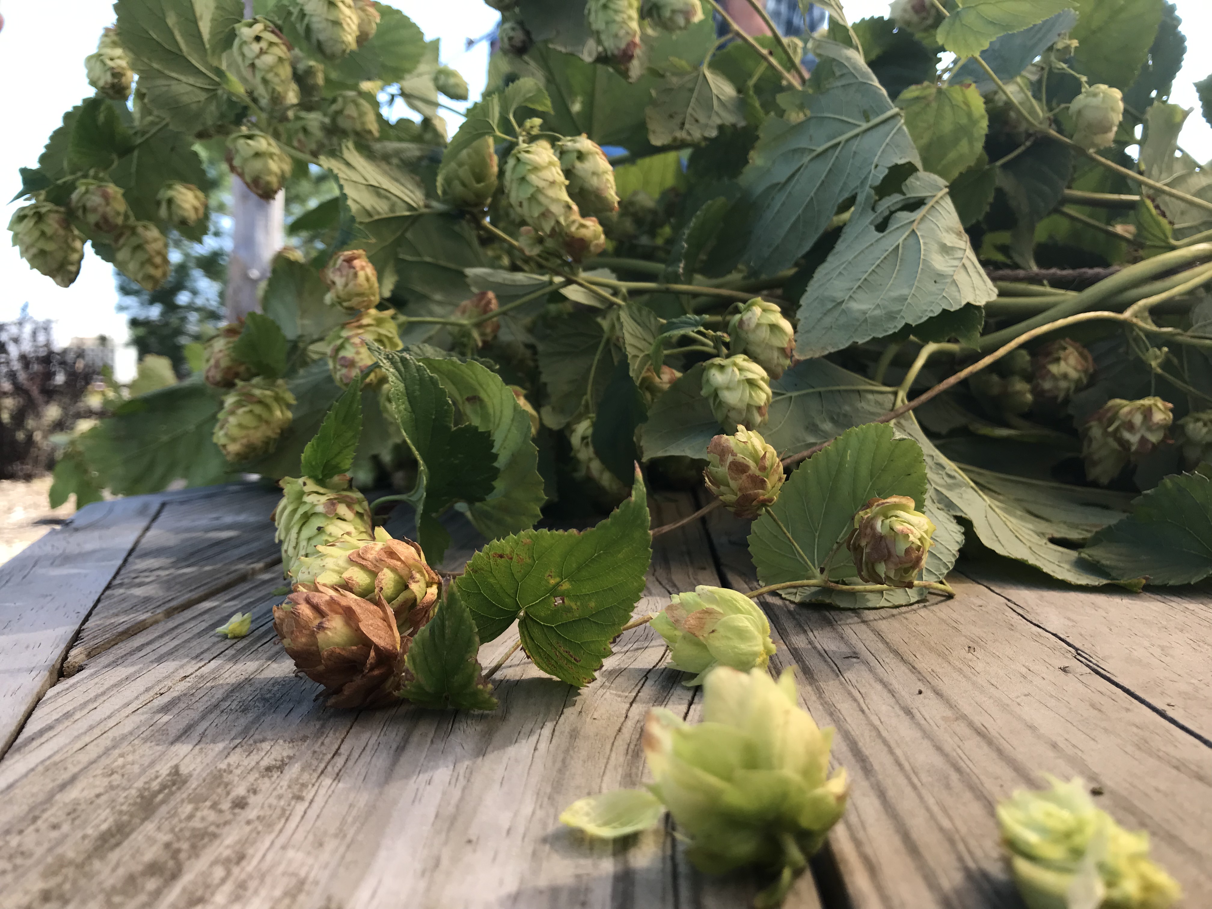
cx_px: 606
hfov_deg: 63.4
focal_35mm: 28
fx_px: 980
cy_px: 454
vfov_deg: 49.7
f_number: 1.8
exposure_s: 1/377
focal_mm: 3.99
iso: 20
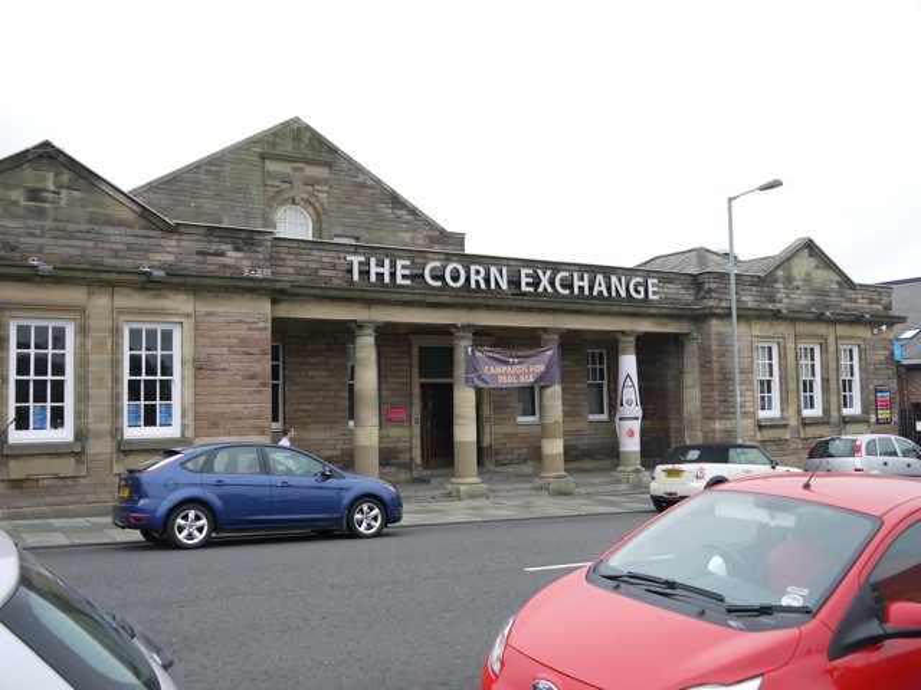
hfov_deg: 51.4
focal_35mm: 36
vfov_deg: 39.7
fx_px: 958
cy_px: 345
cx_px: 460
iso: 100
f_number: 4.5
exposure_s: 1/400
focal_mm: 18
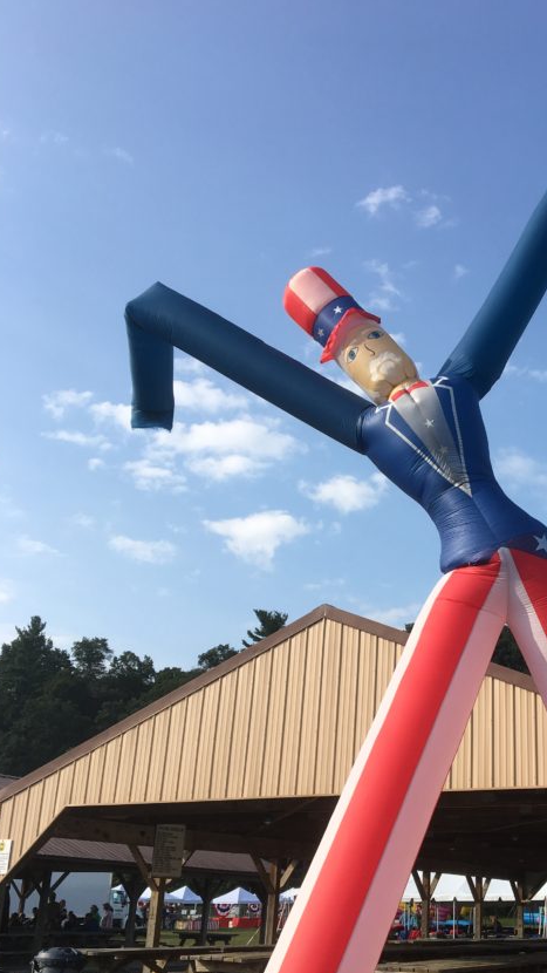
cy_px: 578
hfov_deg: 29.8
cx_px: 435
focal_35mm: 39
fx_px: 1005
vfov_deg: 51.3
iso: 25
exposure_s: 1/1282
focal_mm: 4.15
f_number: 2.2
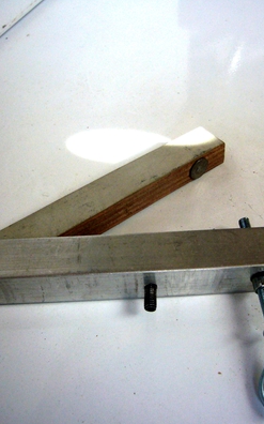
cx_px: 159
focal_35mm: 40
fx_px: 461
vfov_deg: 49.3
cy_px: 213
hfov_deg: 31.9
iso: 80
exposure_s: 1/125
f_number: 2.8
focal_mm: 4.6
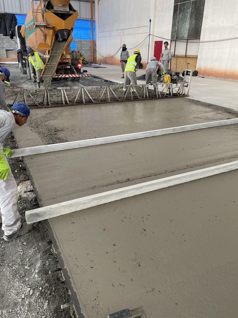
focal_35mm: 26
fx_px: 238
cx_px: 119
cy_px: 159
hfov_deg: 53.1
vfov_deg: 67.3
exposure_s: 1/104
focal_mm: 4.2
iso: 125
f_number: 1.6
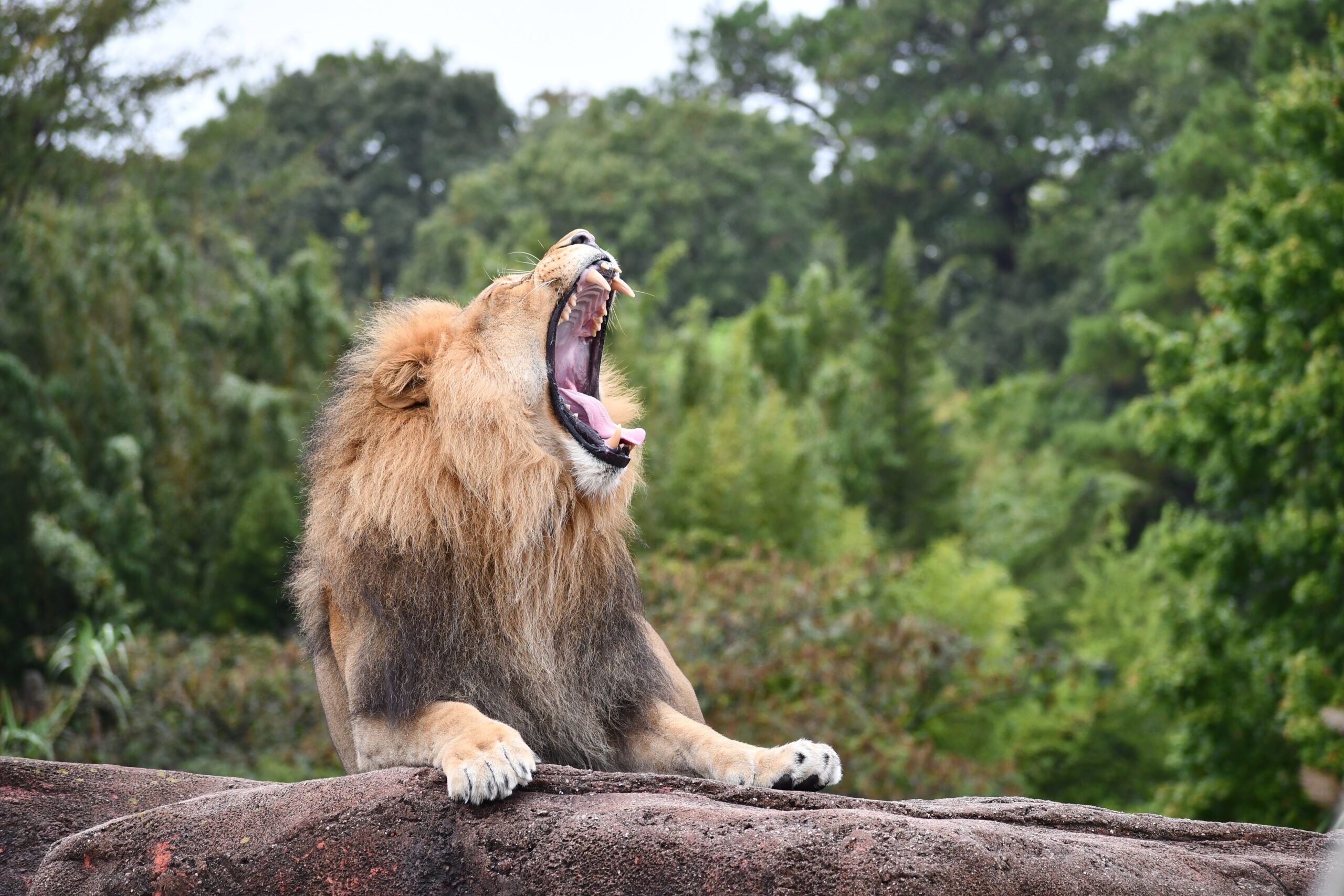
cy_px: 448
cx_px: 672
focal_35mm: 180
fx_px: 6720
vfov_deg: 7.6
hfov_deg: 11.4
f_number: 4.8
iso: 640
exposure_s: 1/250
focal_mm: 120
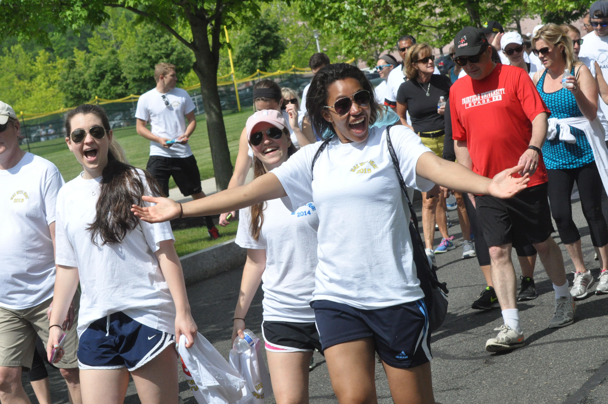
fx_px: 1771
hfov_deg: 19.5
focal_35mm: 105
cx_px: 304
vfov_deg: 13.0
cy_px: 202
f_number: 10
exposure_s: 1/4000
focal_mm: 70
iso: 1600
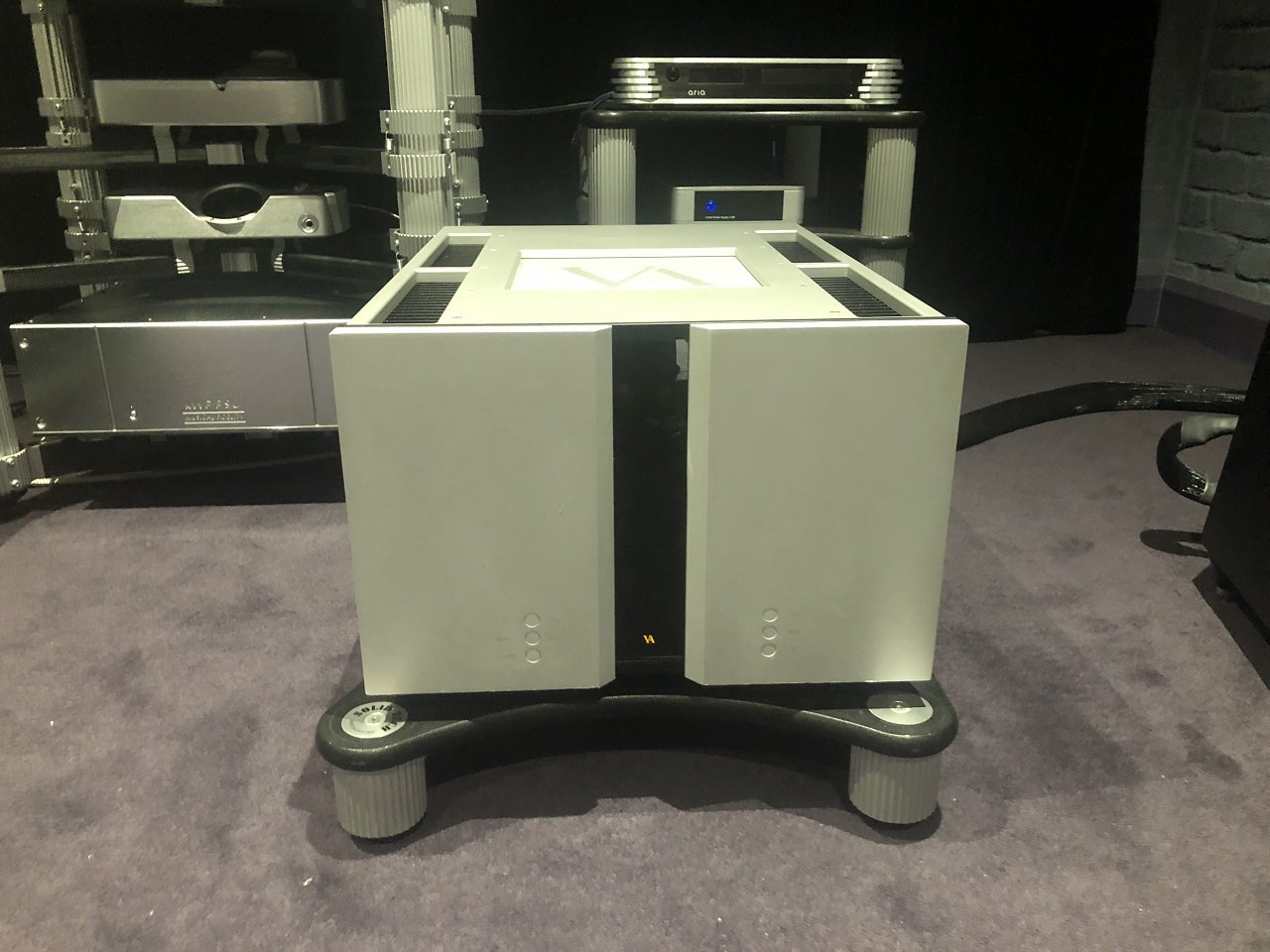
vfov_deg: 49.7
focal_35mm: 28
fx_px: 1027
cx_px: 635
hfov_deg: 63.4
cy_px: 476
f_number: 1.8
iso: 80
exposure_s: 1/4
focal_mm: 3.99
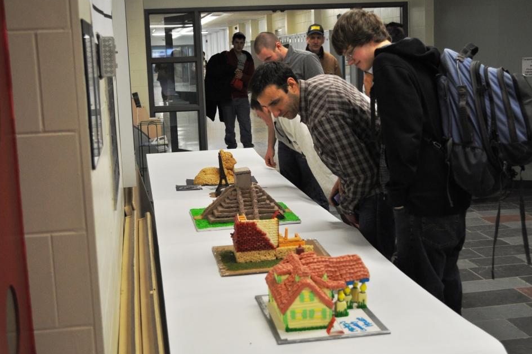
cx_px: 275
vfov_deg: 25.9
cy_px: 184
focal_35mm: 52
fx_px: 768
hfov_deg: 38.2
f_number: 4.8
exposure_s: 1/60
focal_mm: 32
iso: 560
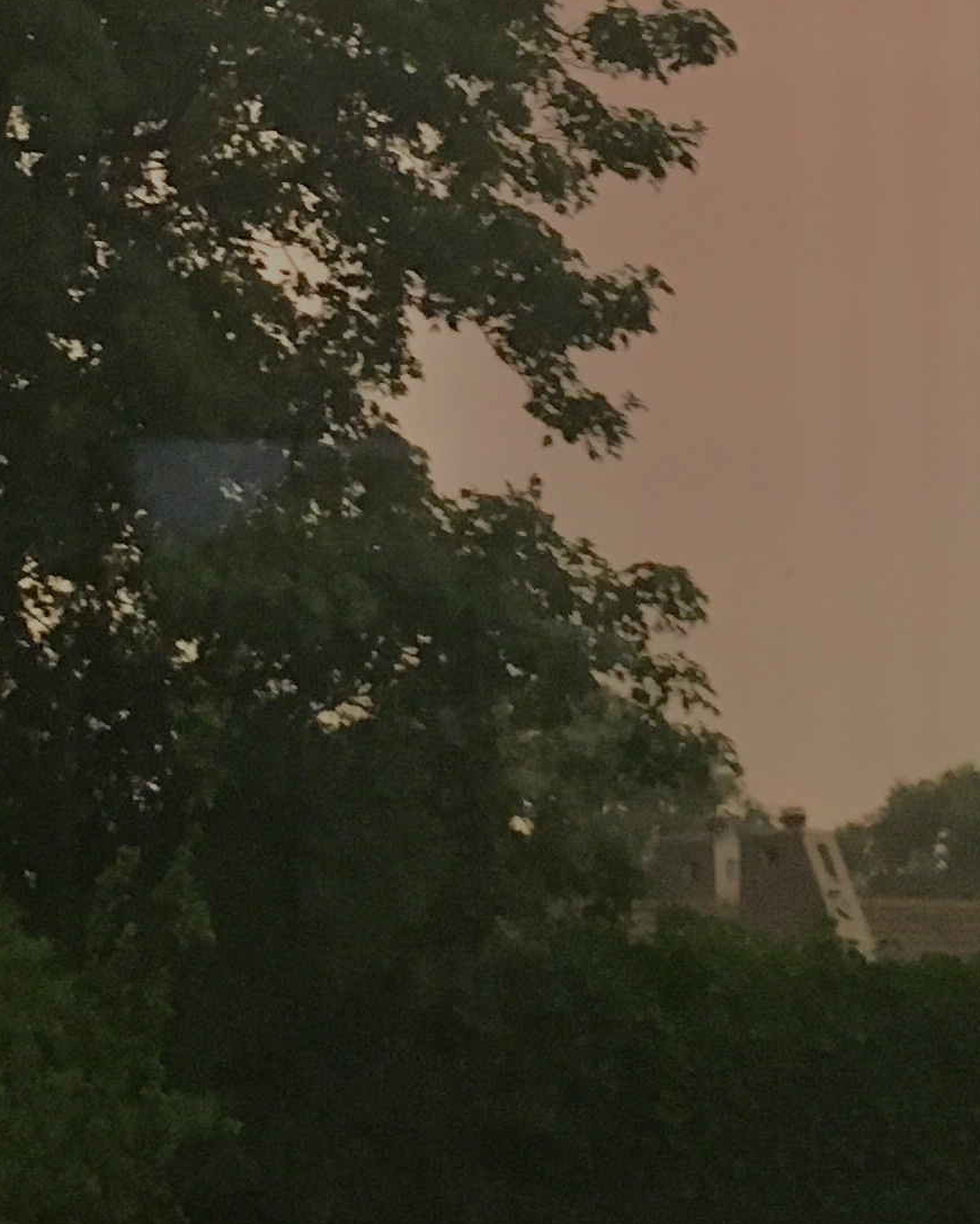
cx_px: 381
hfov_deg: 14.7
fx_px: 3806
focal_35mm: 105
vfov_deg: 17.7
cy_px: -95
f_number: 2.2
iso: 400
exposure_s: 1/17
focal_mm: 4.15
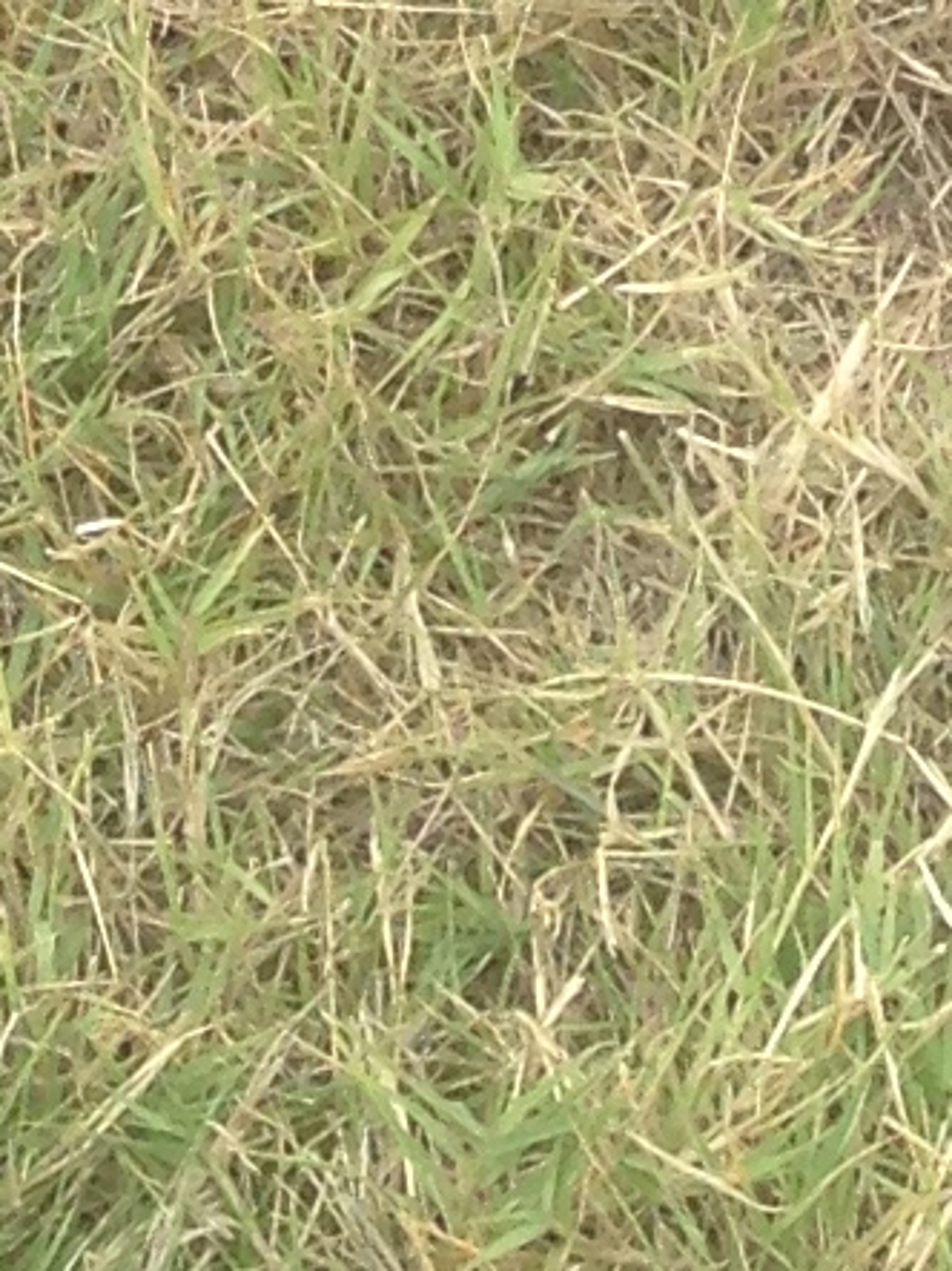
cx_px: 376
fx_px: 8915
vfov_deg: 7.0
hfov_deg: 6.1
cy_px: -2987
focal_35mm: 243
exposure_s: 1/401
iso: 50
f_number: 2.4
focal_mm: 4.12
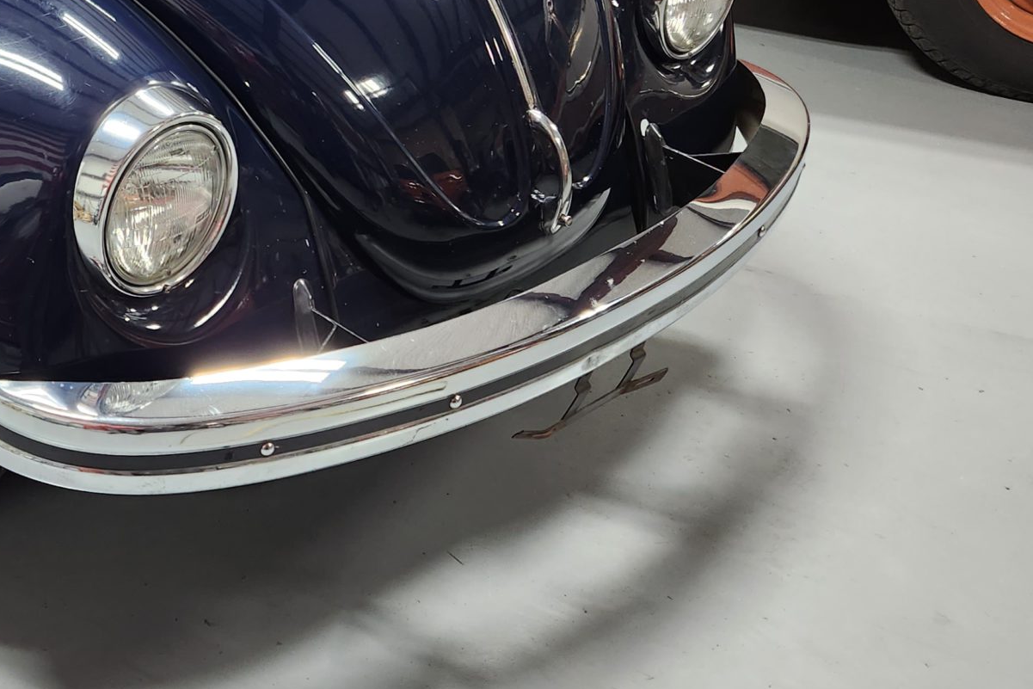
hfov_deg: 34.7
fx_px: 1463
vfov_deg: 25.3
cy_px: 18
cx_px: -40
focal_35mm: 51
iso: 160
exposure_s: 1/180
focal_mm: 5.4
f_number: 1.8
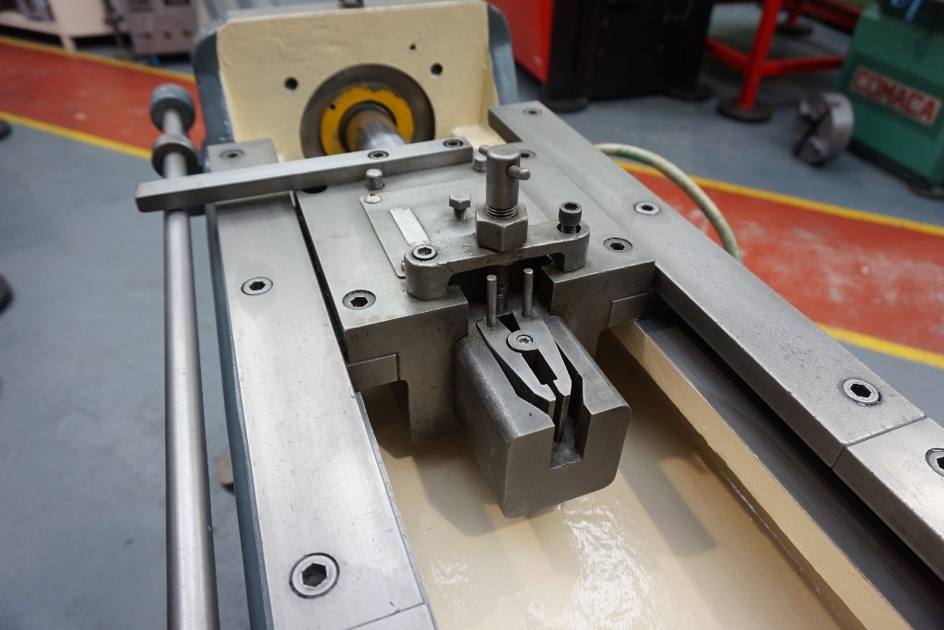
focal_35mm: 24
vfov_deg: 53.1
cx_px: 472
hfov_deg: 73.7
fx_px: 629
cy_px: 315
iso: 800
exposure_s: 1/60
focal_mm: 16
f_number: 4
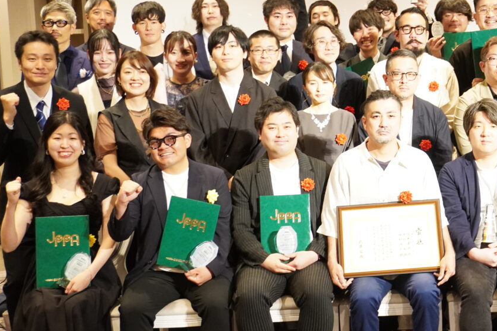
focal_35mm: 74
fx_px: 1020
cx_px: 427
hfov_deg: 26.6
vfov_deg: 18.4
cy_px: 165
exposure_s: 1/50
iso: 1600
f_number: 4.5
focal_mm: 27
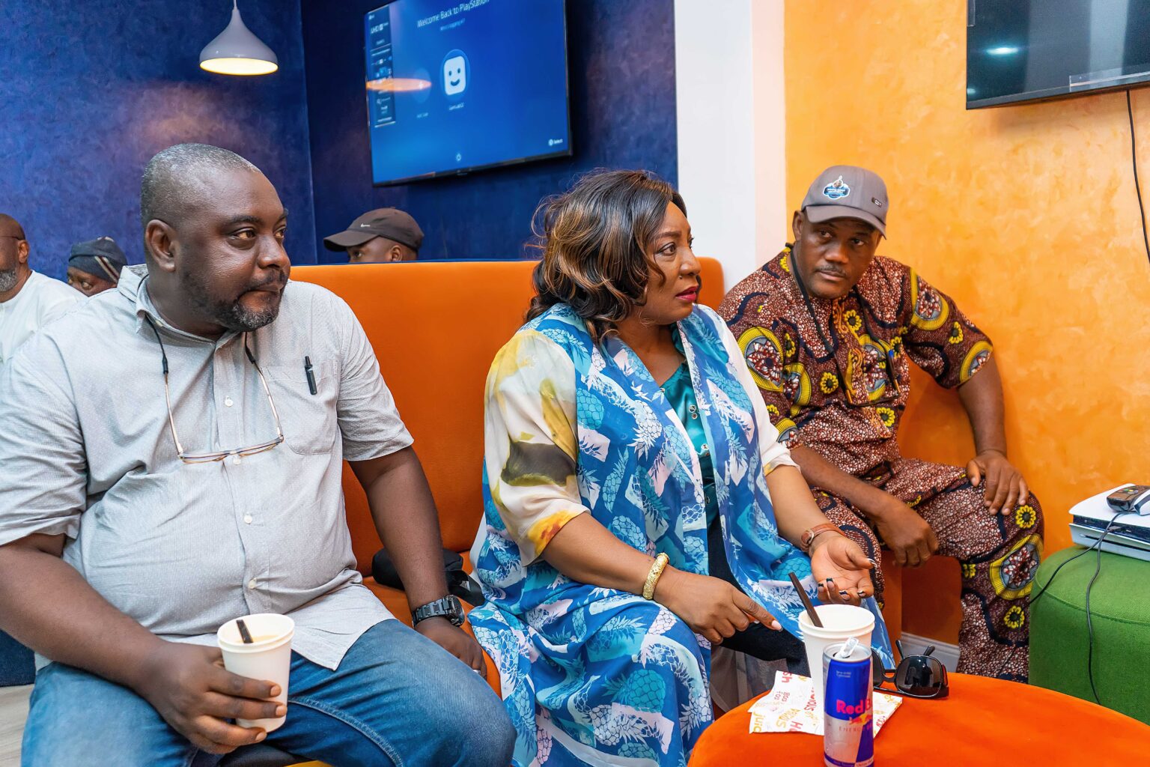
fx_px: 958
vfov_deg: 43.6
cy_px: 384
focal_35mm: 30
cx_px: 575
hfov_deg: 61.9
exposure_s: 1/125
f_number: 3.5
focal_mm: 30
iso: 1000
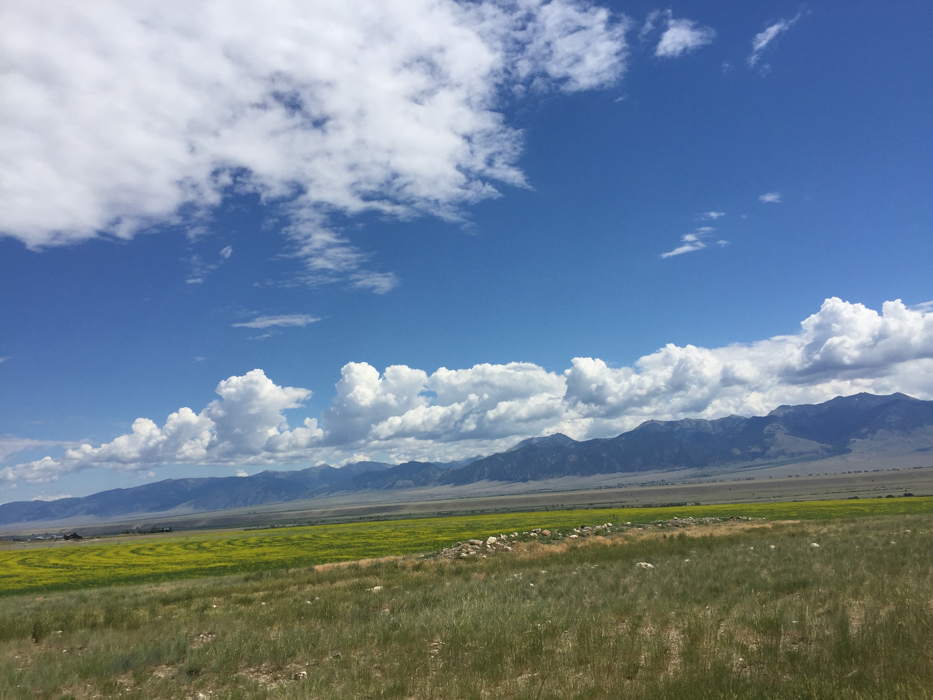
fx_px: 782
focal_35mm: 29
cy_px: 350
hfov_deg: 61.7
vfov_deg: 48.2
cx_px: 466
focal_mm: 4.15
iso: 32
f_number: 2.2
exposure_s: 1/4950
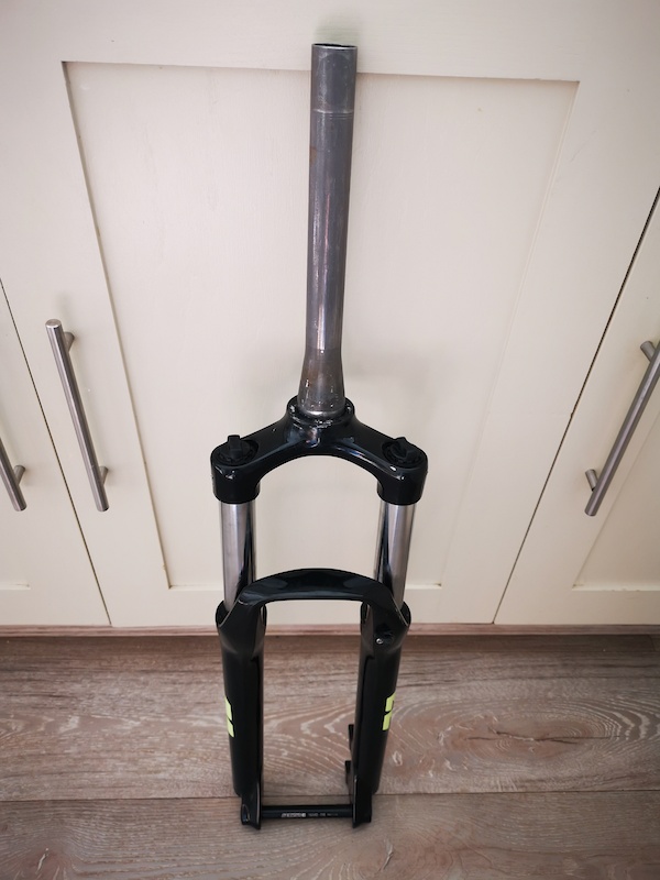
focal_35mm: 27
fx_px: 686
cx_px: 330
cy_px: 440
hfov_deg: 51.4
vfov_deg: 65.3
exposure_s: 1/100
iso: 100
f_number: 1.8
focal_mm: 5.58
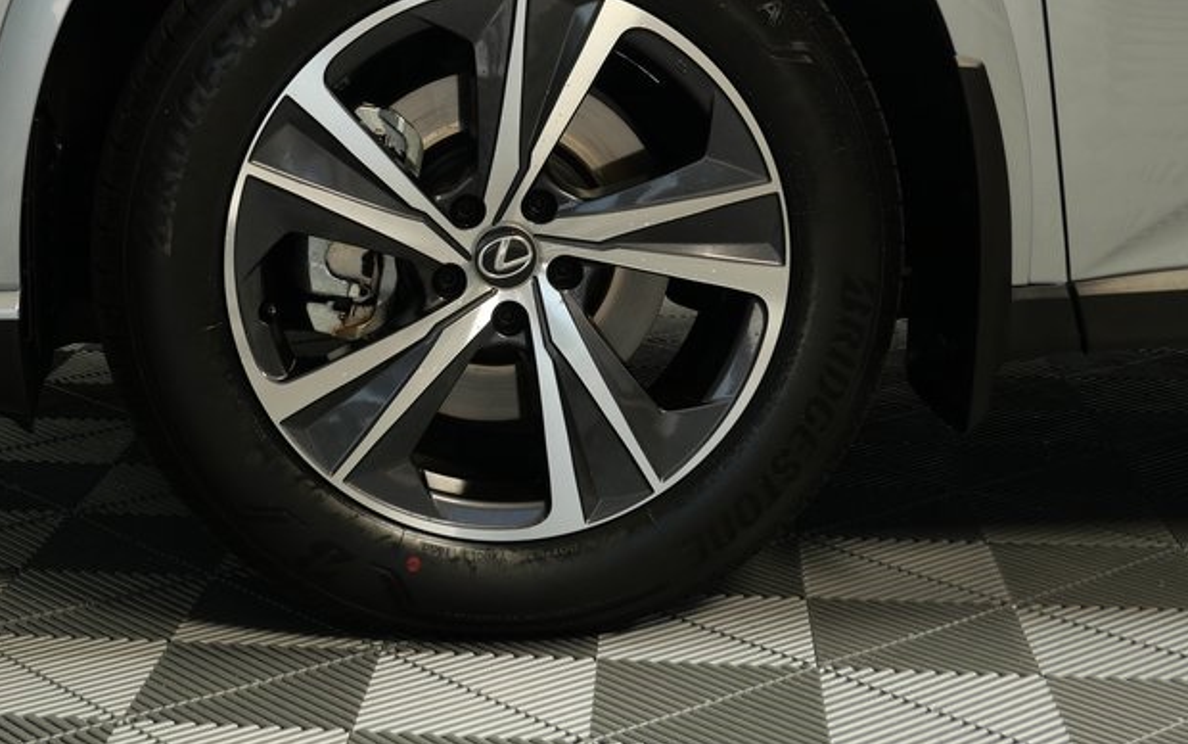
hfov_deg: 29.2
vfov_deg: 18.3
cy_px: 73
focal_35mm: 70
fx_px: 2267
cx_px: 391
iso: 250
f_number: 5
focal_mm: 20
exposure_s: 1/200
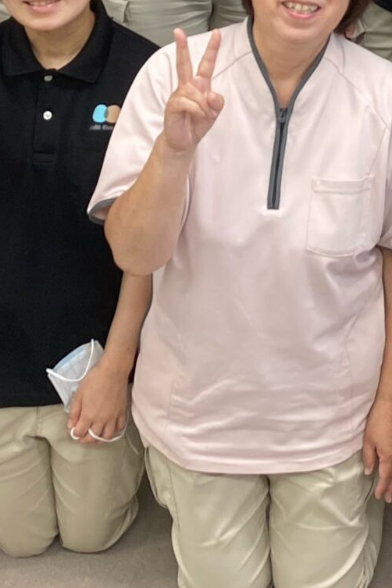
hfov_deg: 13.6
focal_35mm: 99
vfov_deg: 19.6
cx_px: 383
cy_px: -91
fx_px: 1617
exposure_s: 1/50
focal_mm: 3.99
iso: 50
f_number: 1.8
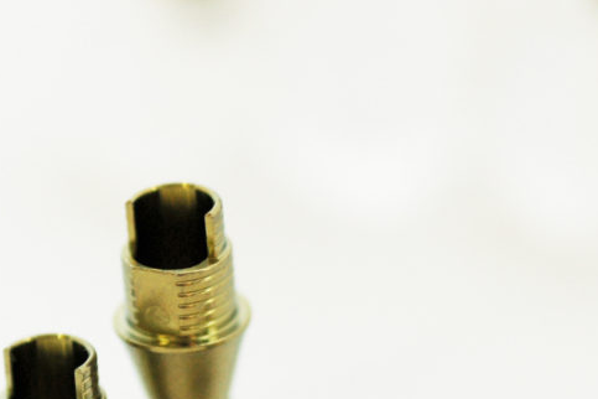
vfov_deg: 4.1
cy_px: 255
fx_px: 5564
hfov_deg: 6.2
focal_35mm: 335
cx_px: 219
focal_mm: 90
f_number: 4.5
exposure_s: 1/160
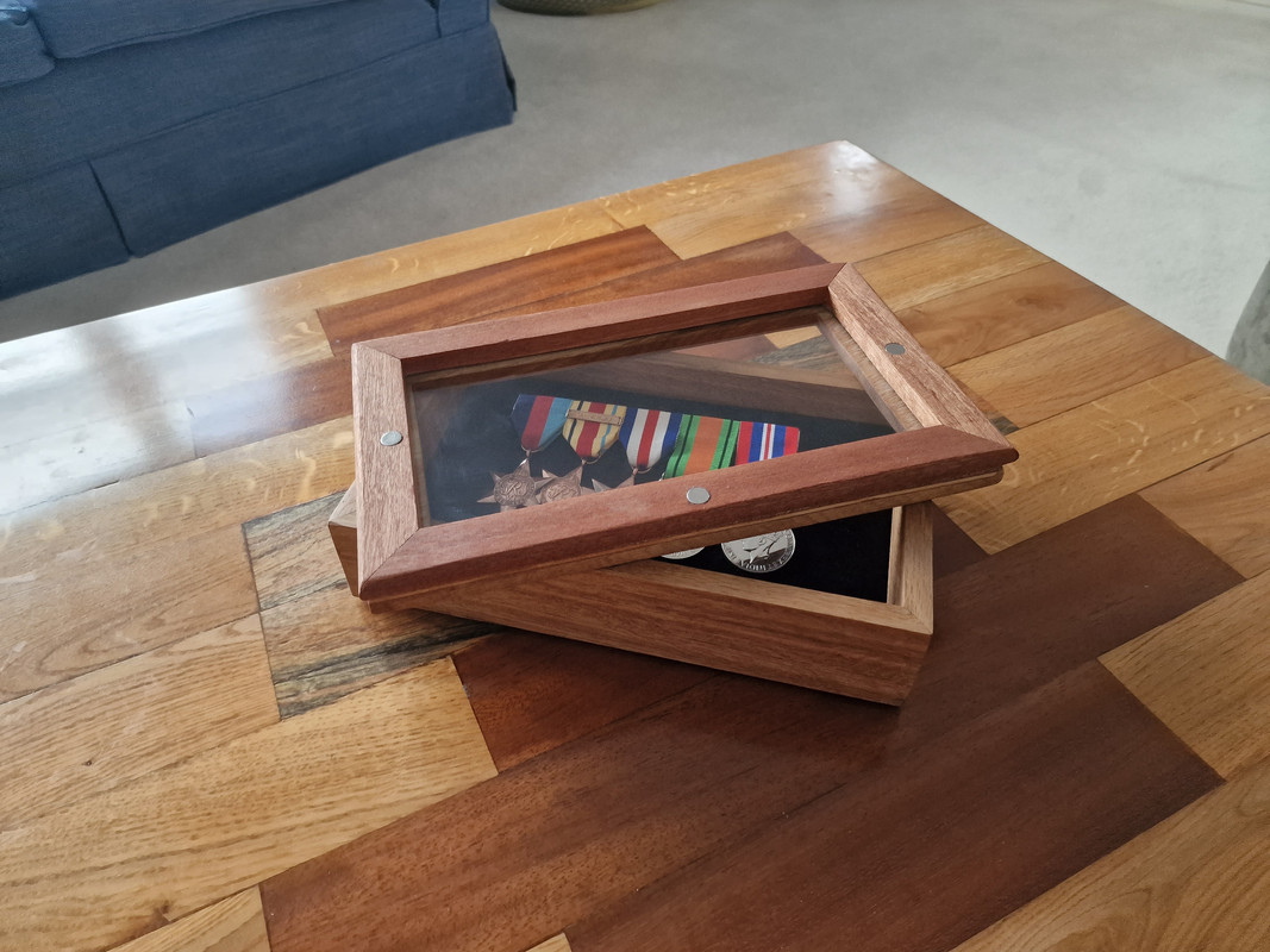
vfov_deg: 58.9
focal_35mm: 23
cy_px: 476
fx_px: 844
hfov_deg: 73.9
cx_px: 635
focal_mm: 6.4
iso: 500
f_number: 1.8
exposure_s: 1/100
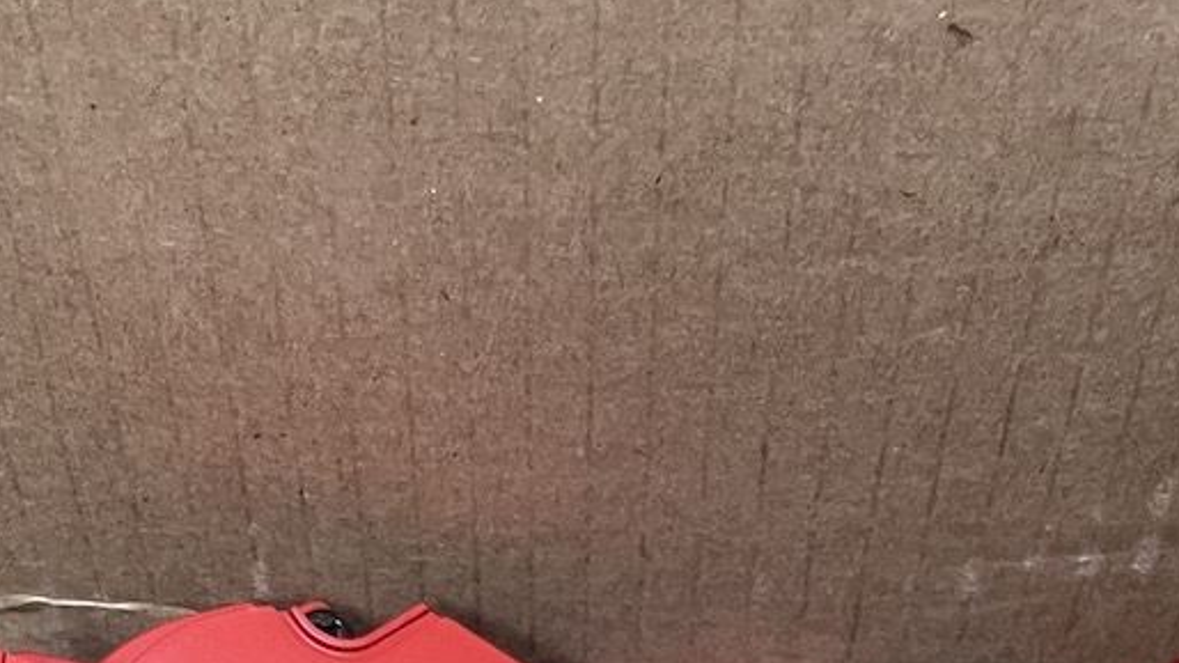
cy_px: 1543
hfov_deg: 22.6
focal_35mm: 94
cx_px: 385
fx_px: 2938
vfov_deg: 11.0
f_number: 1.5
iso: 200
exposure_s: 1/60
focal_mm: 5.7
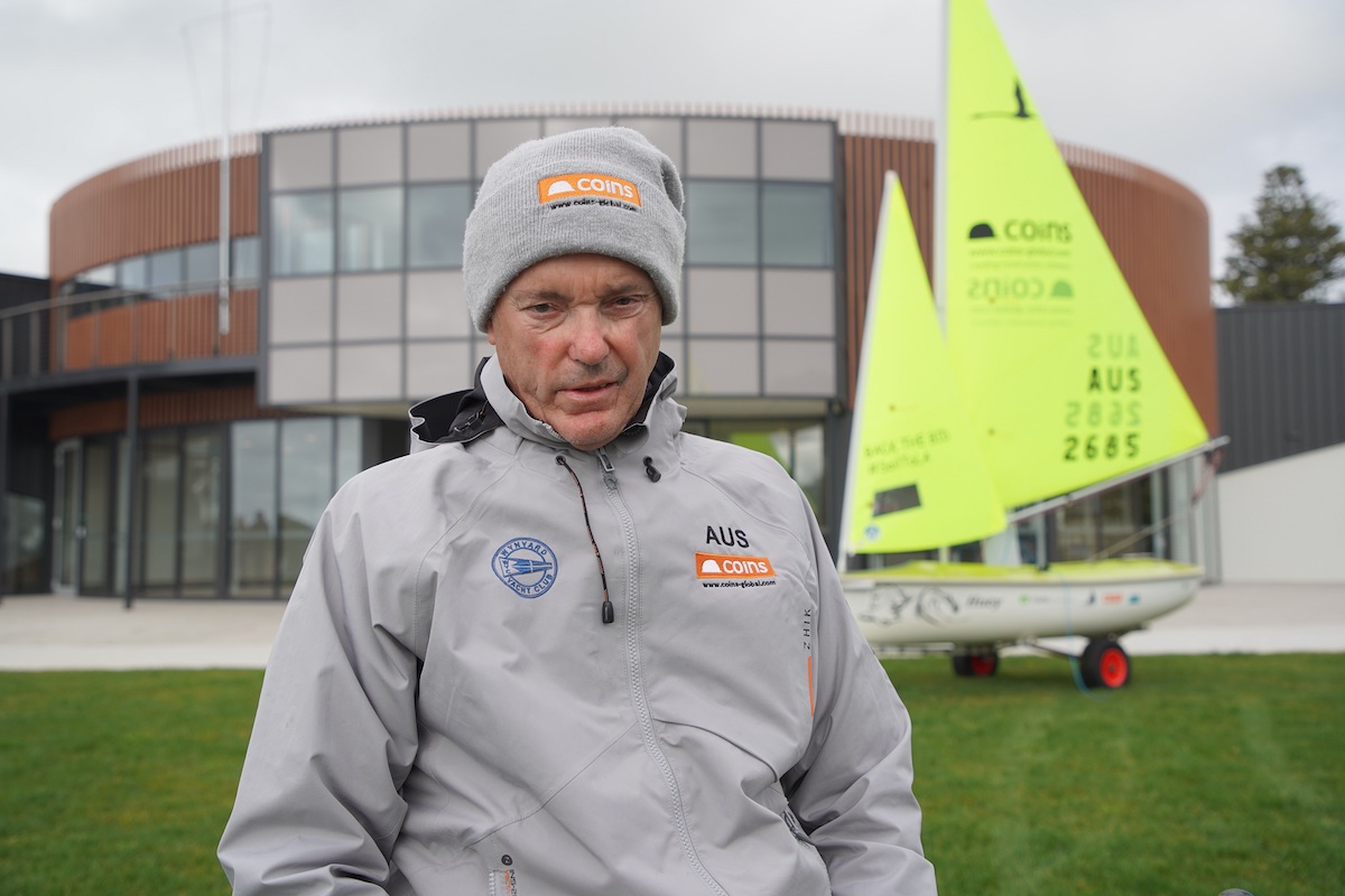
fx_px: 1494
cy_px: 448
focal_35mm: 40
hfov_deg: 48.5
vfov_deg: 33.4
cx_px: 672
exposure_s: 1/400
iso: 100
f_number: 4.5
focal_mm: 40
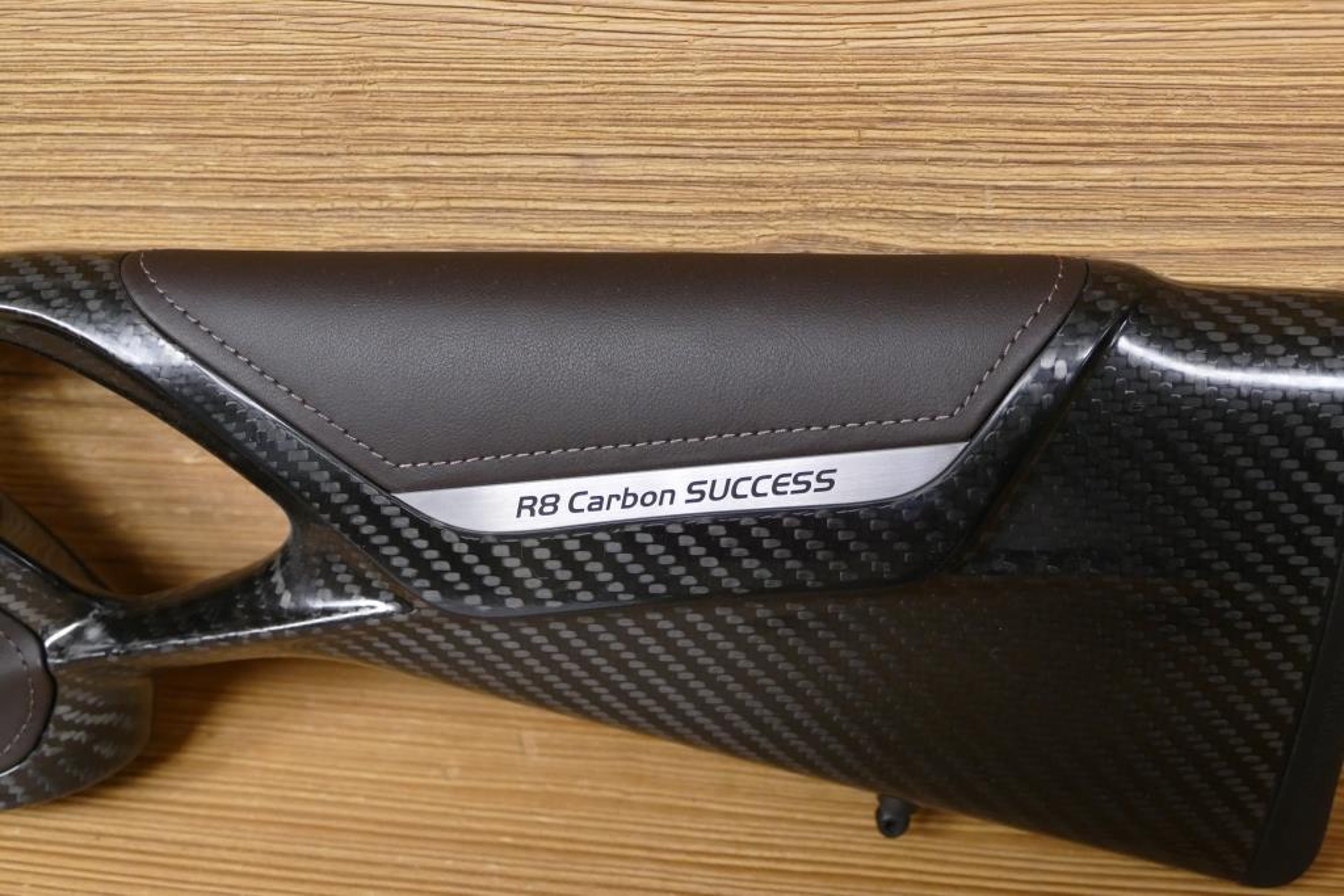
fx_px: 1493
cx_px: 672
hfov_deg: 48.5
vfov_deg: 33.4
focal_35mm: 40
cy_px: 448
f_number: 3.1
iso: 1000
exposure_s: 1/80
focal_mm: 14.5
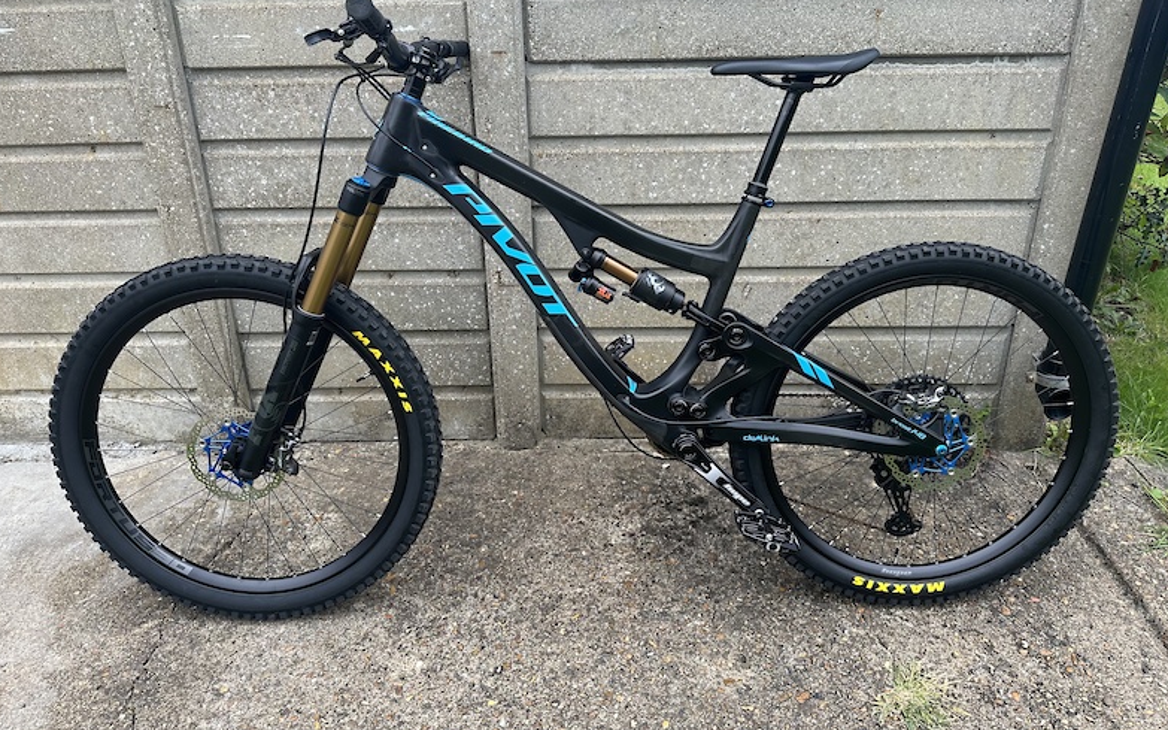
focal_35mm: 26
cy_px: 313
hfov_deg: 70.4
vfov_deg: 47.4
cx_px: 589
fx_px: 827
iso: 80
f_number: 1.78
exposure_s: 1/424
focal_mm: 6.86
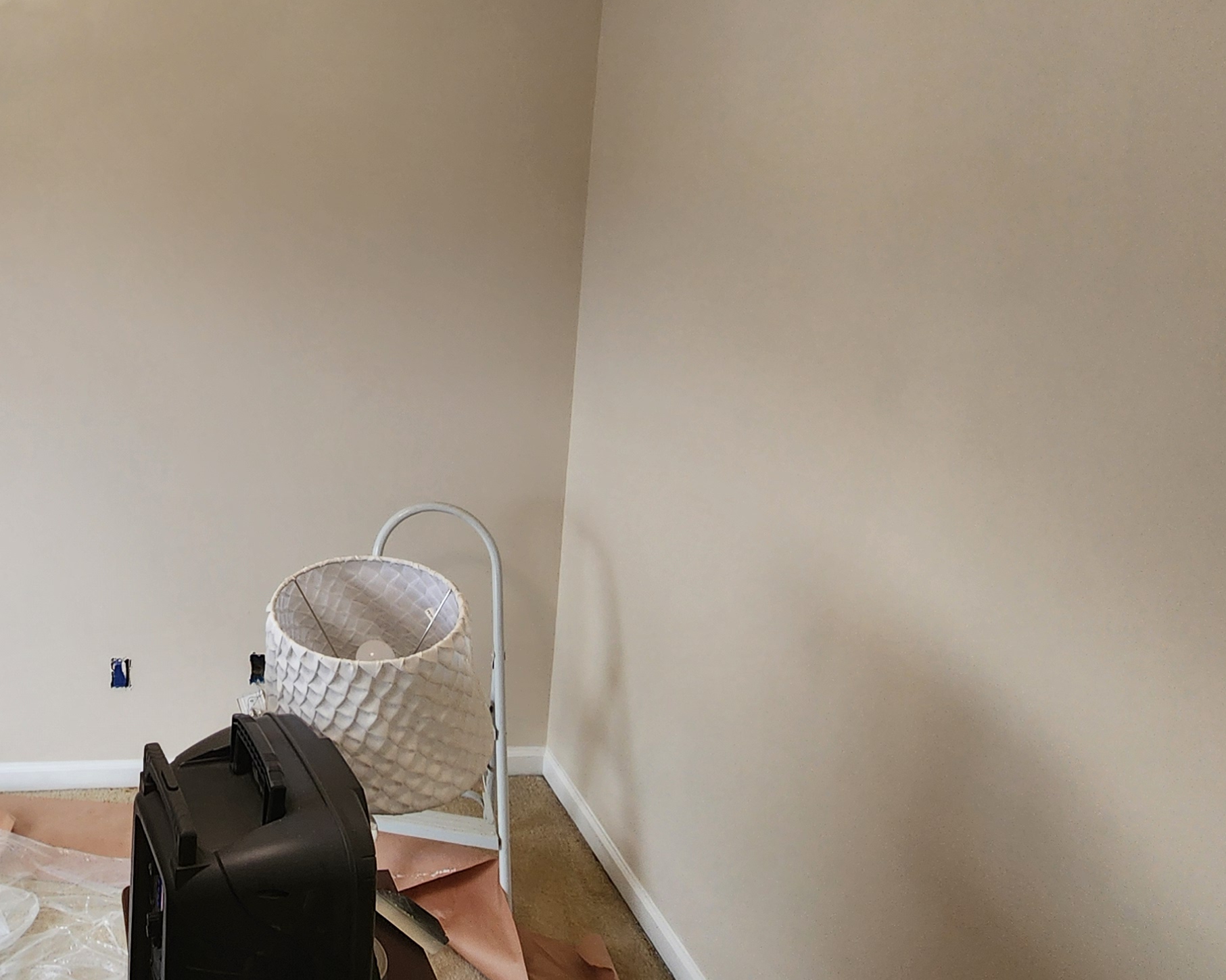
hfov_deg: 54.5
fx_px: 1016
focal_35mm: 28
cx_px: 130
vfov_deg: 49.4
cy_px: 242
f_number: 2.2
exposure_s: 1/60
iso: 125
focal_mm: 2.2
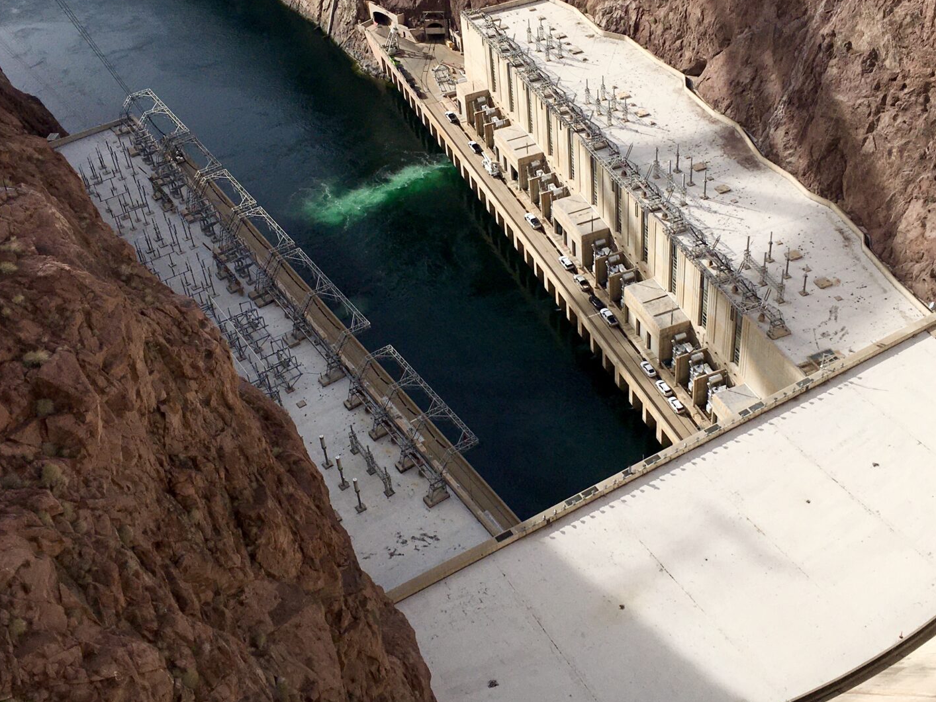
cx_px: 502
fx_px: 1136
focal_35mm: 42
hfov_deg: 44.8
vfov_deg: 34.3
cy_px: 297
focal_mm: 4.15
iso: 25
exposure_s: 1/2959
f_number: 2.2
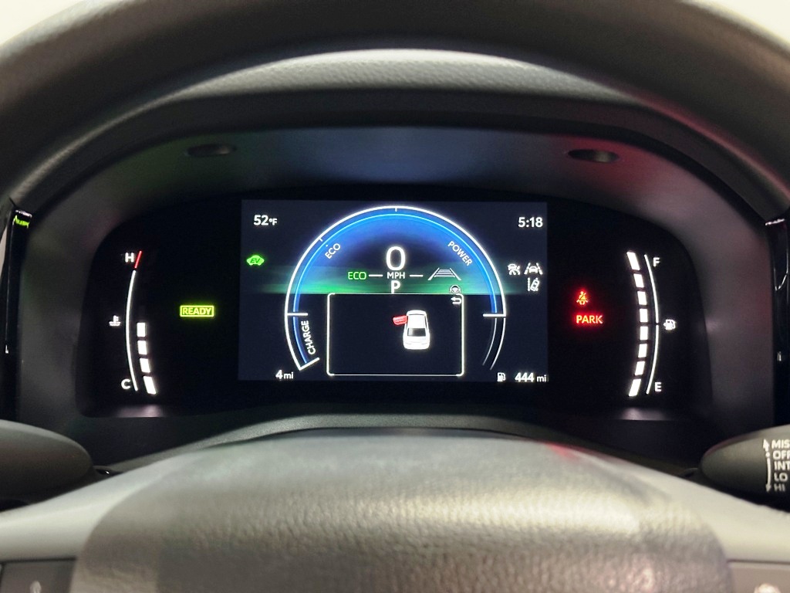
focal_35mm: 48
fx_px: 1095
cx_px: 395
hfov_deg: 39.7
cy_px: 296
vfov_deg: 30.3
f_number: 1.78
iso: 640
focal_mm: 6.86
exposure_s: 1/24
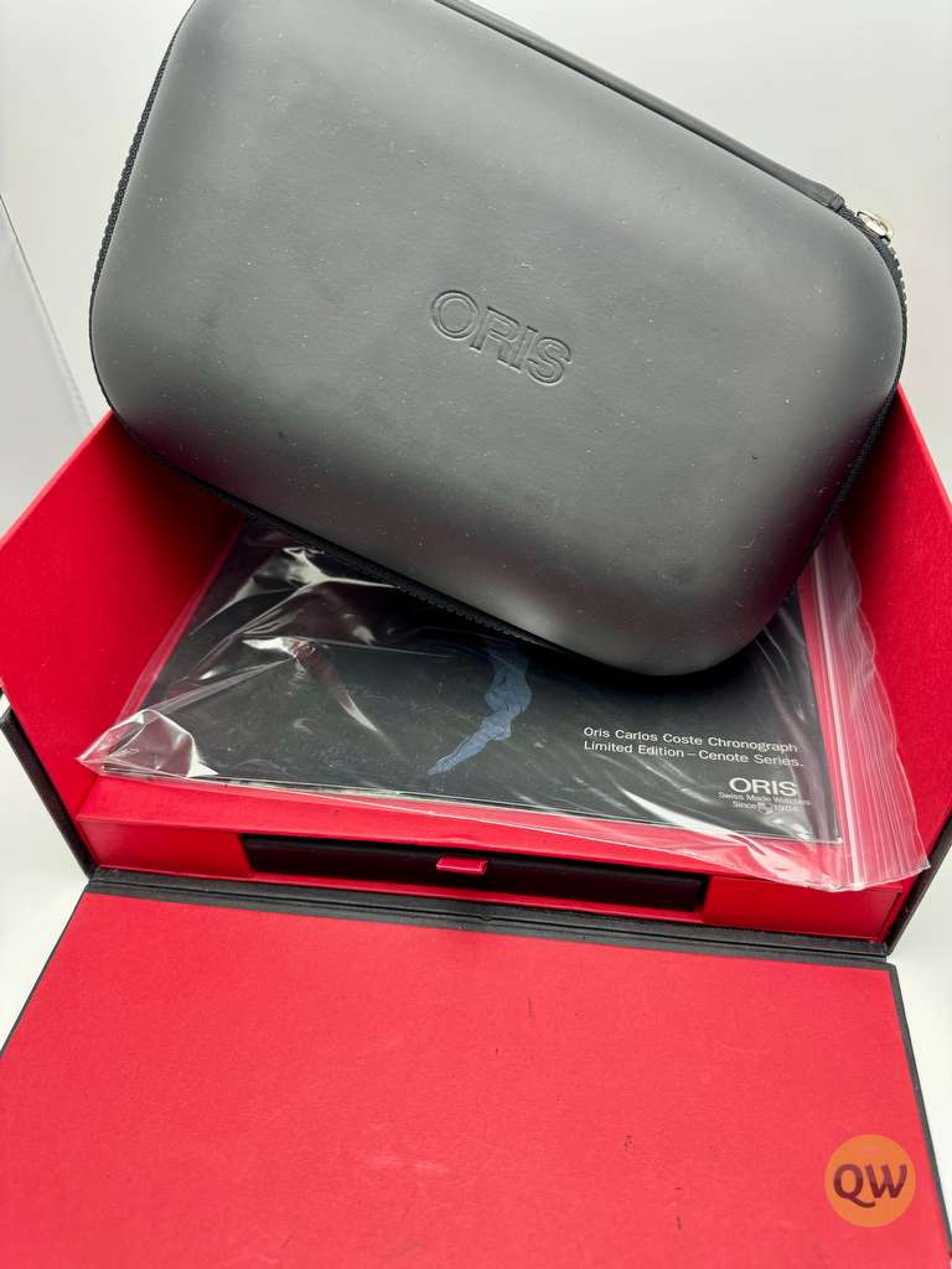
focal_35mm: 24
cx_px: 476
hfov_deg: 56.8
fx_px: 880
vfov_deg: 71.6
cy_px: 634
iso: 100
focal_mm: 6.76
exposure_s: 1/121
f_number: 1.78
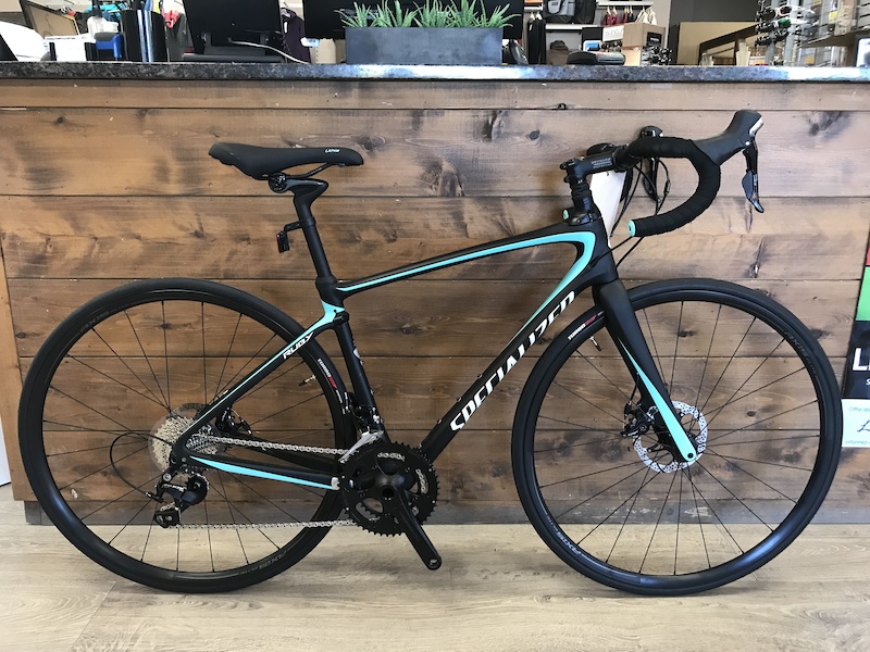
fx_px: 704
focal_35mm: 28
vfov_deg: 49.7
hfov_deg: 63.4
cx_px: 435
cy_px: 326
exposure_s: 1/15
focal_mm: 3.99
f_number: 1.8
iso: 40
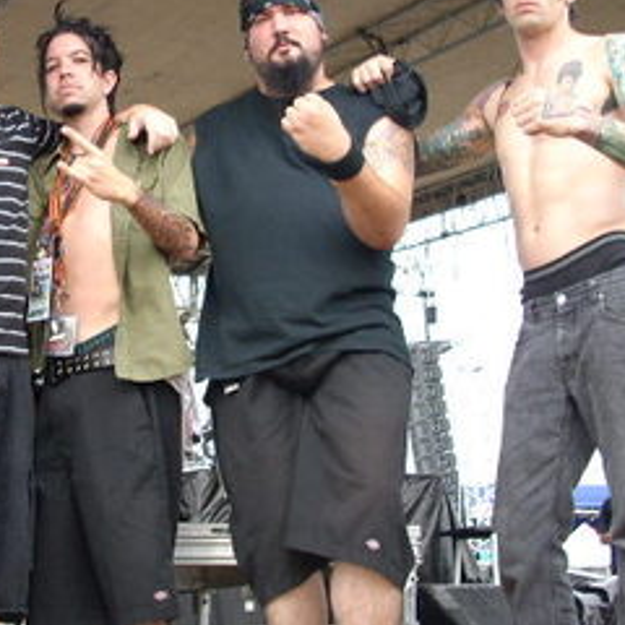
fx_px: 1389
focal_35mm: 68
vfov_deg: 25.3
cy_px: 280
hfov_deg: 25.1
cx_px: 180
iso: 64
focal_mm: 6.2
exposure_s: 1/57.5
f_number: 2.8
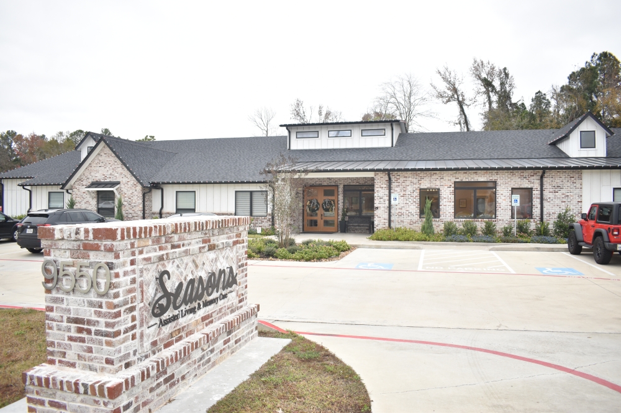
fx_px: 466
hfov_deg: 67.4
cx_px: 310
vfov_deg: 47.9
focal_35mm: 27
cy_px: 206
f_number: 3.5
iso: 400
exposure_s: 1/500
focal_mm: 18
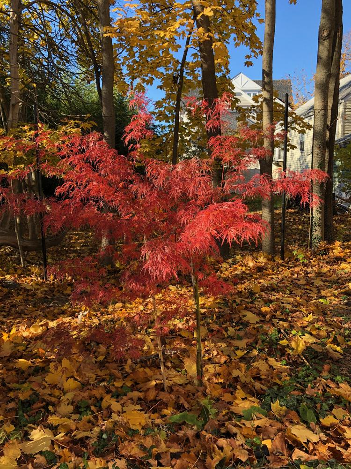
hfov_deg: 49.7
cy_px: 234
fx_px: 379
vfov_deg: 63.4
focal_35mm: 28
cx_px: 176
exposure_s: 1/476
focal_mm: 3.99
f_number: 1.8
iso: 20
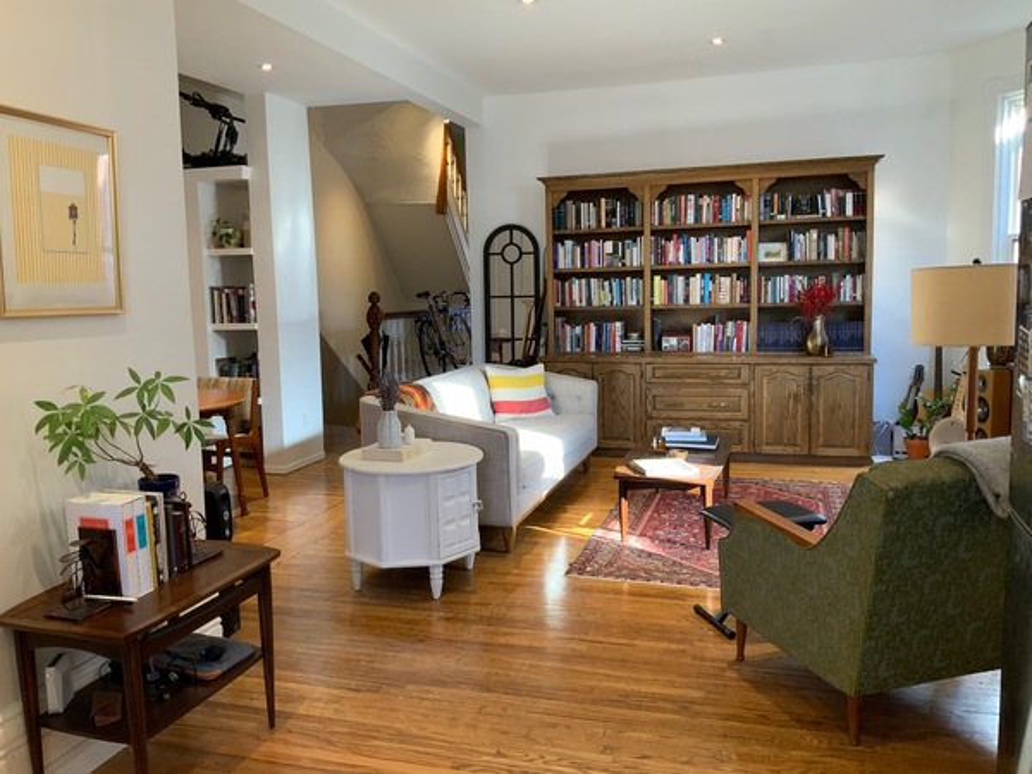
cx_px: 516
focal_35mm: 29
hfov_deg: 61.7
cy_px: 387
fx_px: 865
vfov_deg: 48.2
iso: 80
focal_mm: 3
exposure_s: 1/60
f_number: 1.8
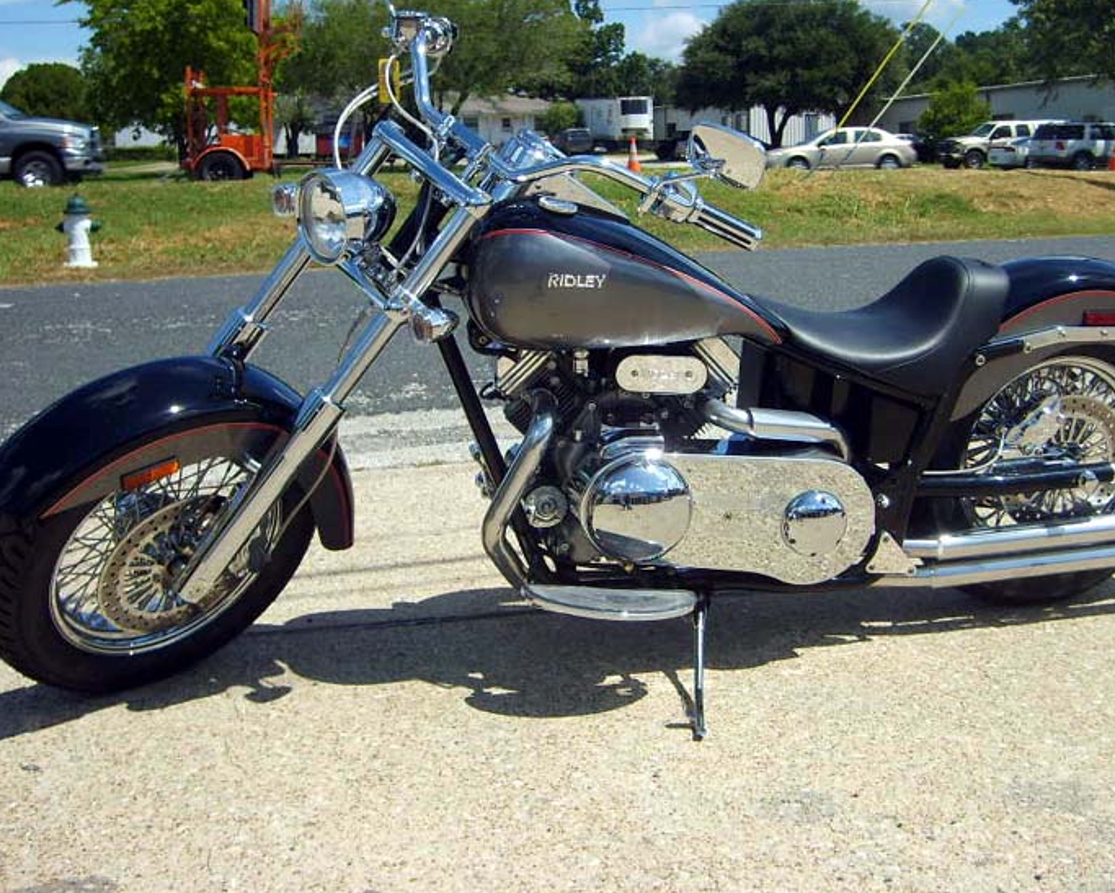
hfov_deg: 45.7
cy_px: 416
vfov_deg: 37.3
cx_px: 599
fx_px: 1321
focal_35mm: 40
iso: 50
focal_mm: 5.8
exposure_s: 1/180
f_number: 7.1
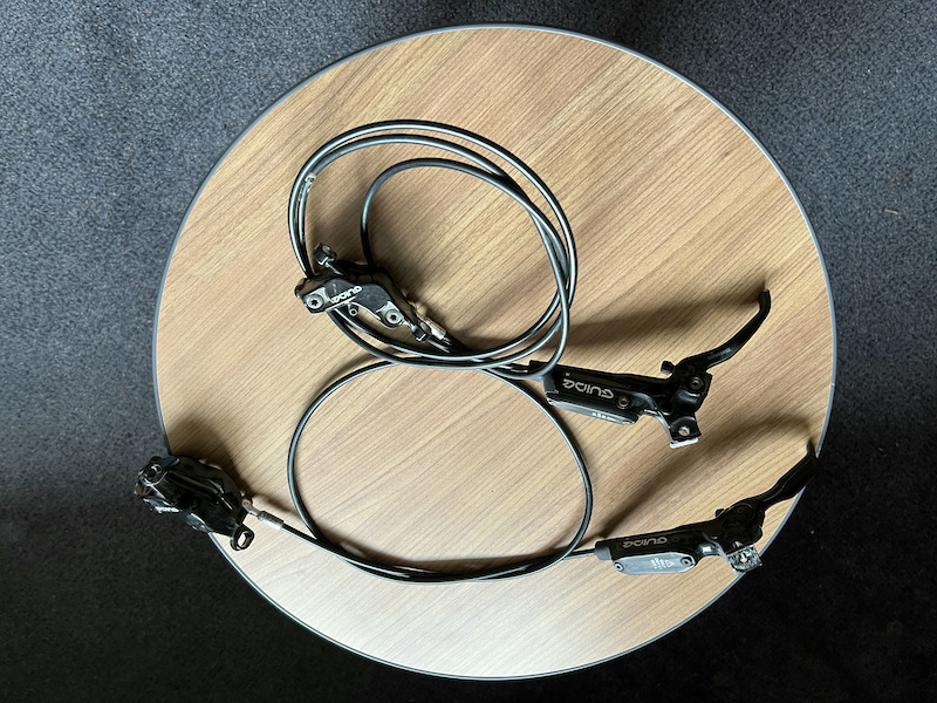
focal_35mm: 26
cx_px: 468
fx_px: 704
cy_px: 352
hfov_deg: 67.3
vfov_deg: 53.1
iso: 125
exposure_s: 1/74
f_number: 1.5
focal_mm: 5.7
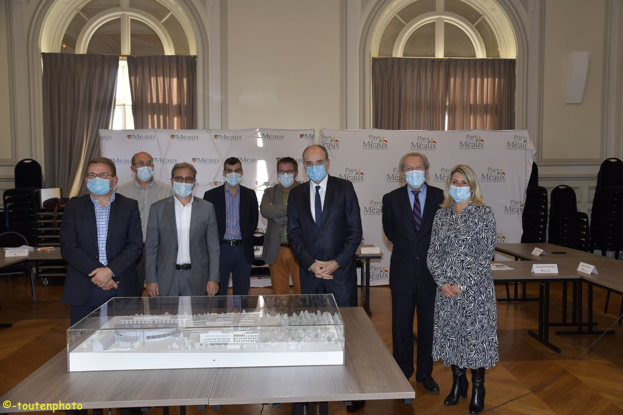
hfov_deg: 60.3
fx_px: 536
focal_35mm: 31
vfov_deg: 42.3
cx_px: 312
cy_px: 208
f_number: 5.6
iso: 640
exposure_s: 1/60
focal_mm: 31
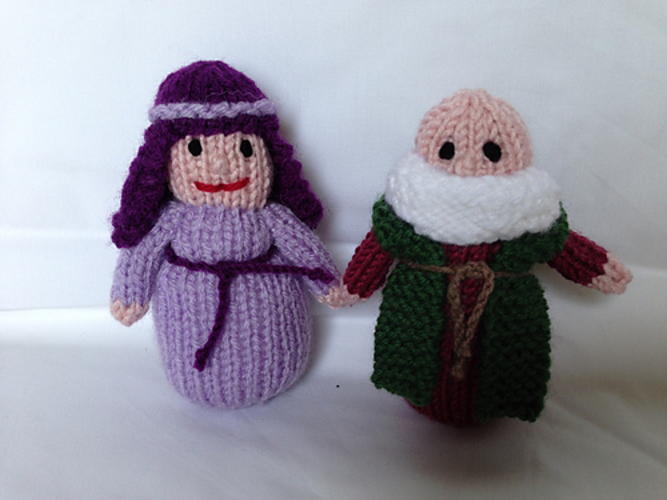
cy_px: 250
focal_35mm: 33
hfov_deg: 55.4
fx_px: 636
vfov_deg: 42.9
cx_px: 334
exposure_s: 1/20
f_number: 2.4
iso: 64
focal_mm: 4.13
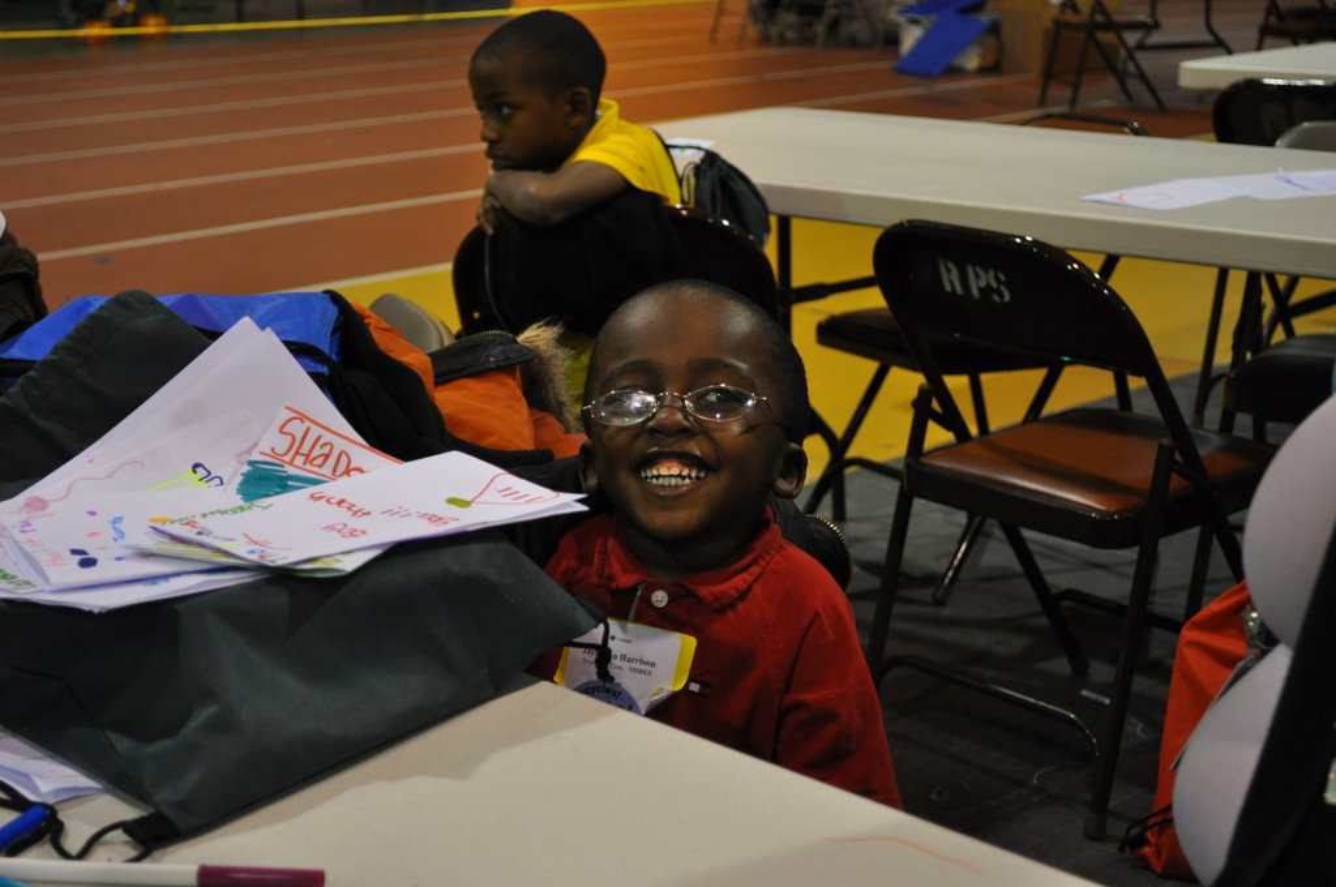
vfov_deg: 20.6
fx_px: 2446
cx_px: 668
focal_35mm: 66
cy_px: 444
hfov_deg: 30.5
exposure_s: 1/50
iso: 800
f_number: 5.3
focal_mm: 44
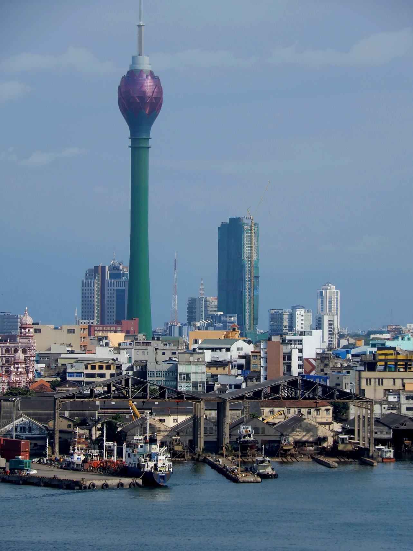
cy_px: 276
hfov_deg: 8.2
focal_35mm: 180
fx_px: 2864
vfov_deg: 11.0
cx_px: 206
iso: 80
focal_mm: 32.1
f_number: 5.6
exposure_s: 1/500
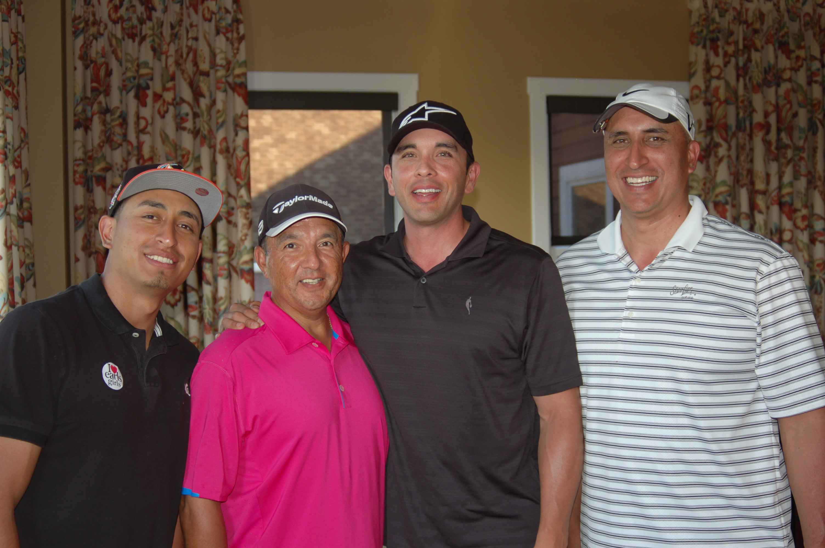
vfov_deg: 28.9
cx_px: 412
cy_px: 274
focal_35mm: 46
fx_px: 1065
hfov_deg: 42.4
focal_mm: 31
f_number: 3.3
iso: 200
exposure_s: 1/60
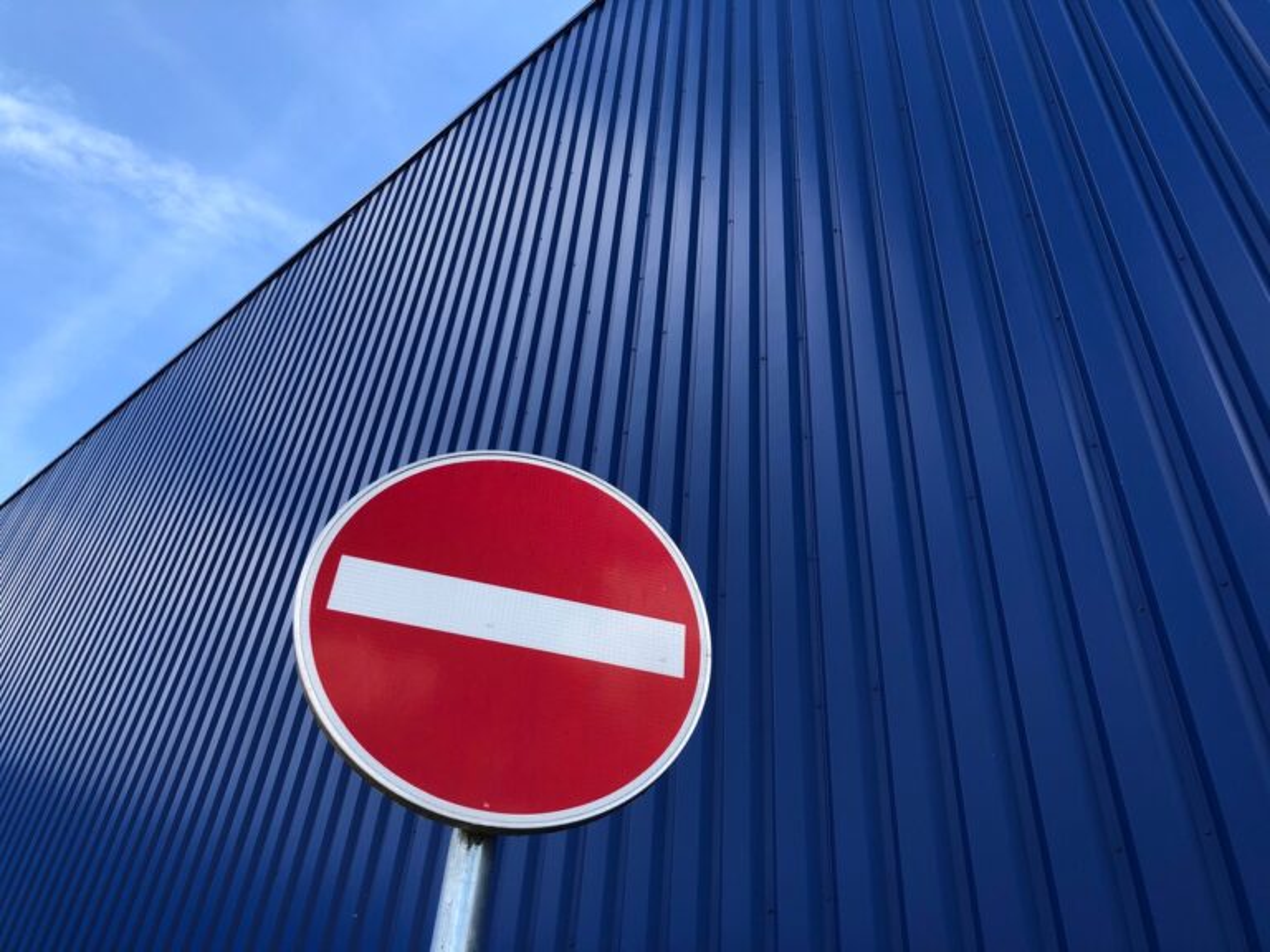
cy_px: 476
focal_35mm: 28
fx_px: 1027
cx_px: 635
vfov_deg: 49.7
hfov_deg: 63.4
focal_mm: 4
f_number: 1.8
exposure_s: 1/578
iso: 20
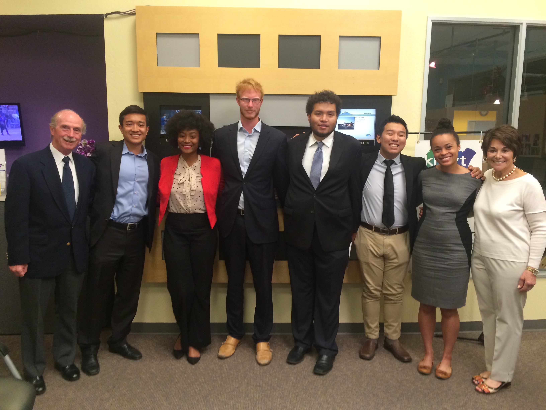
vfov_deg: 48.2
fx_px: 457
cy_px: 205
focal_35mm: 29
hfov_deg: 61.7
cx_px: 273
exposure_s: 1/30
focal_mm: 4.15
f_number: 2.2
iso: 125
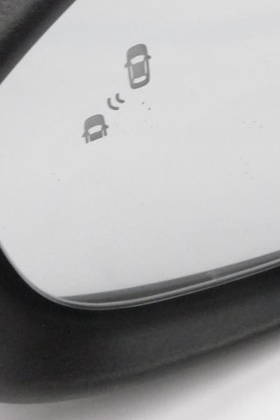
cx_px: 118
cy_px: 184
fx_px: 1062
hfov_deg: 15.0
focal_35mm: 91
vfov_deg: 22.4
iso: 400
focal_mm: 5
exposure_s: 1/30
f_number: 3.4
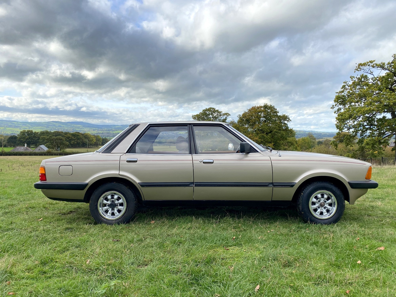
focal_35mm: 26
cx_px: 198
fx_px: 297
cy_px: 148
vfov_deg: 53.0
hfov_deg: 67.3
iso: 32
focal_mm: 4.25
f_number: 1.8
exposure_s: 1/981
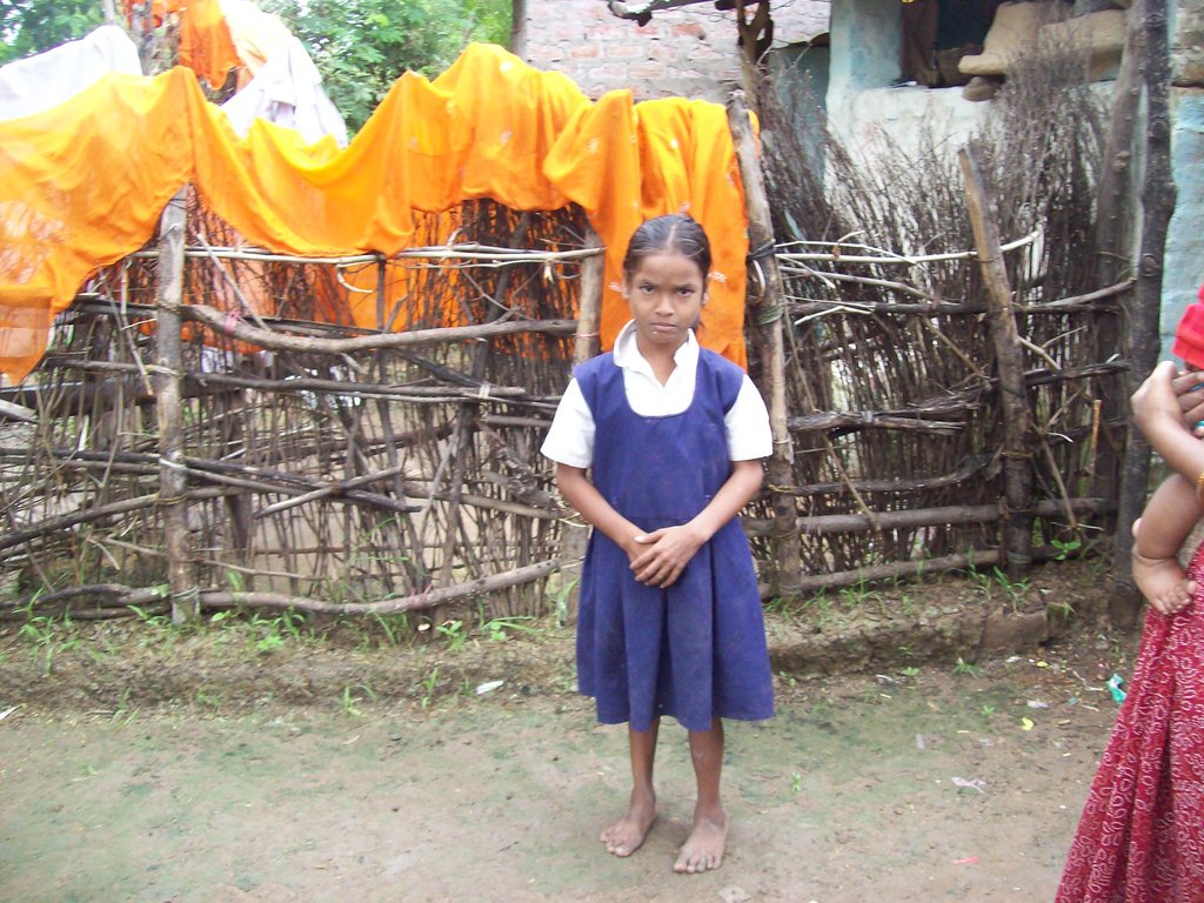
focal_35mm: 36
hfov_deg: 51.4
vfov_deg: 39.7
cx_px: 602
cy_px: 452
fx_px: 1252
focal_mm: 6
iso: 200
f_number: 2.7
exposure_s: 1/114
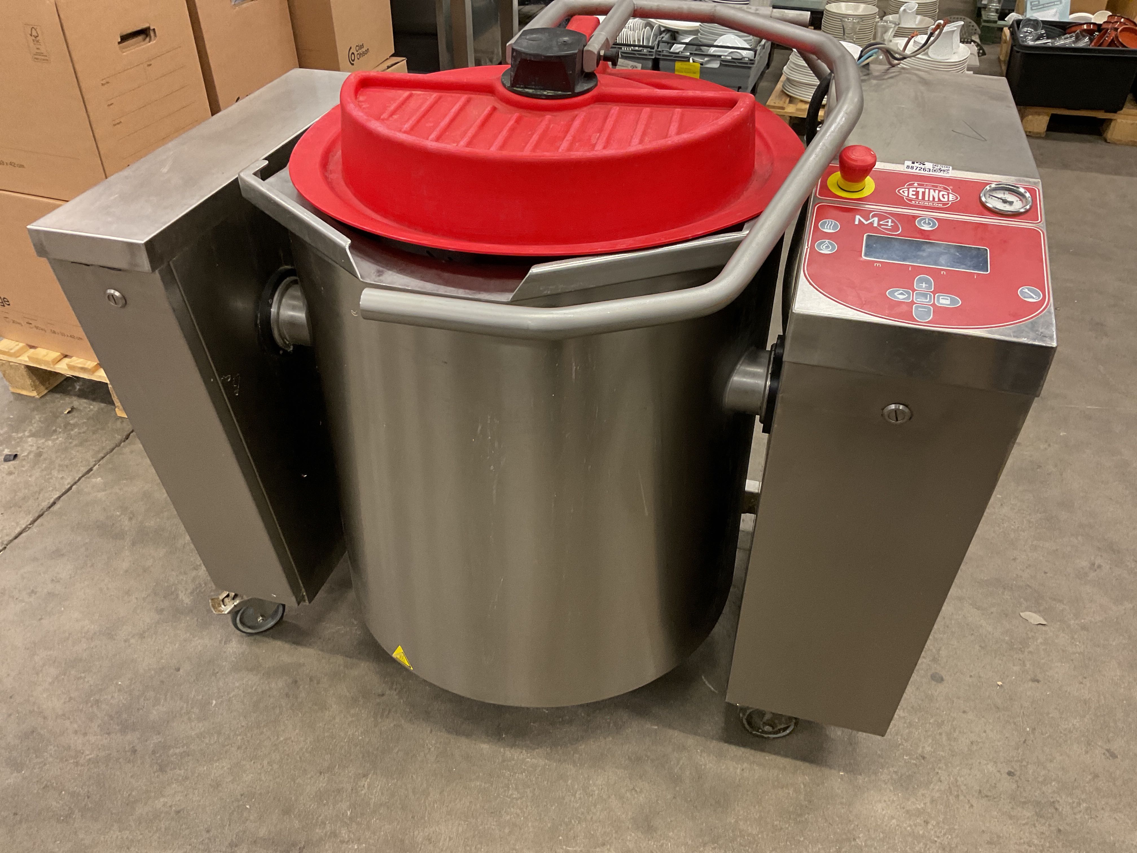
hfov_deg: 61.7
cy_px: 426
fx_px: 953
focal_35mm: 29
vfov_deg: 48.2
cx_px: 568
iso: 160
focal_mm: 3
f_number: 1.8
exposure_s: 1/50
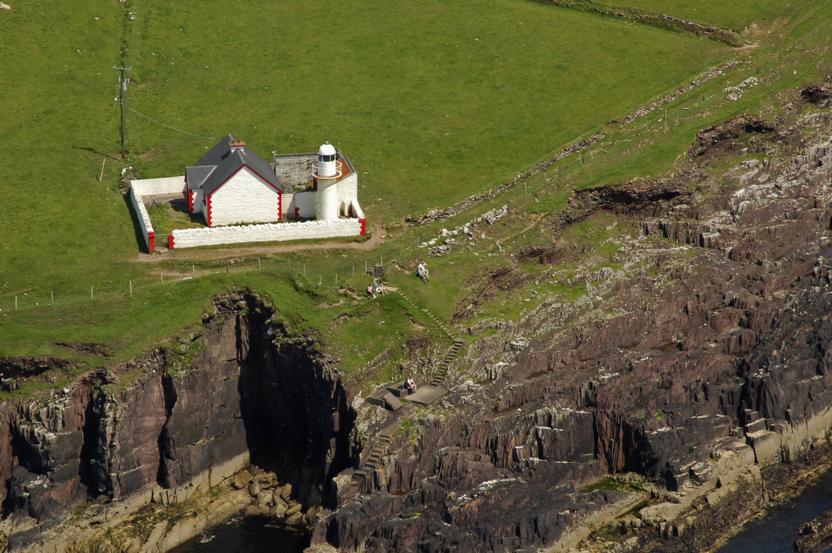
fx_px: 5009
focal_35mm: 217
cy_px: 331
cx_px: 320
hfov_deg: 9.5
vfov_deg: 6.3
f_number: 7.6
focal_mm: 102
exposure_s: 1/1000
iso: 400
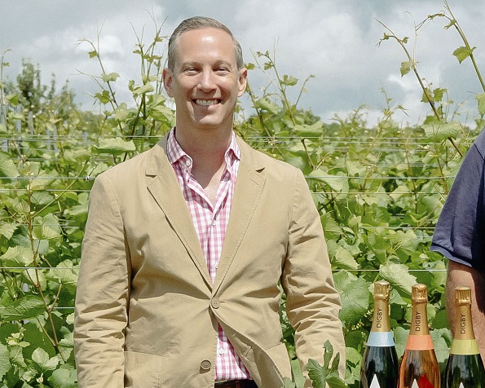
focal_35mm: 142
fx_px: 2038
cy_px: 343
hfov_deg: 13.5
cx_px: 399
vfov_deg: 10.8
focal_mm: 30
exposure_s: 1/6400
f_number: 4.5
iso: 800
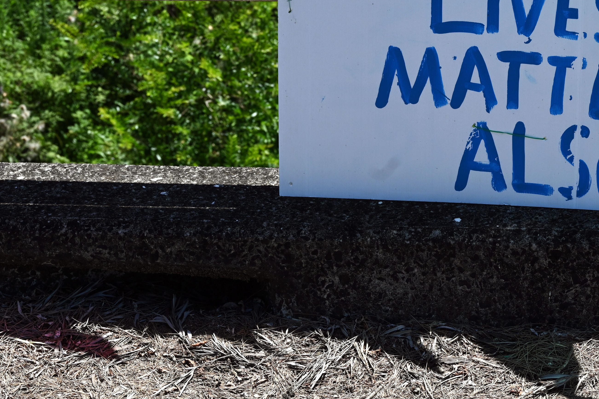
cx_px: 527
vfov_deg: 14.4
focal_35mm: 94
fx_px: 1564
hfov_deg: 21.3
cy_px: 33
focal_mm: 49
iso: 400
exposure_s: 1/1250
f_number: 8
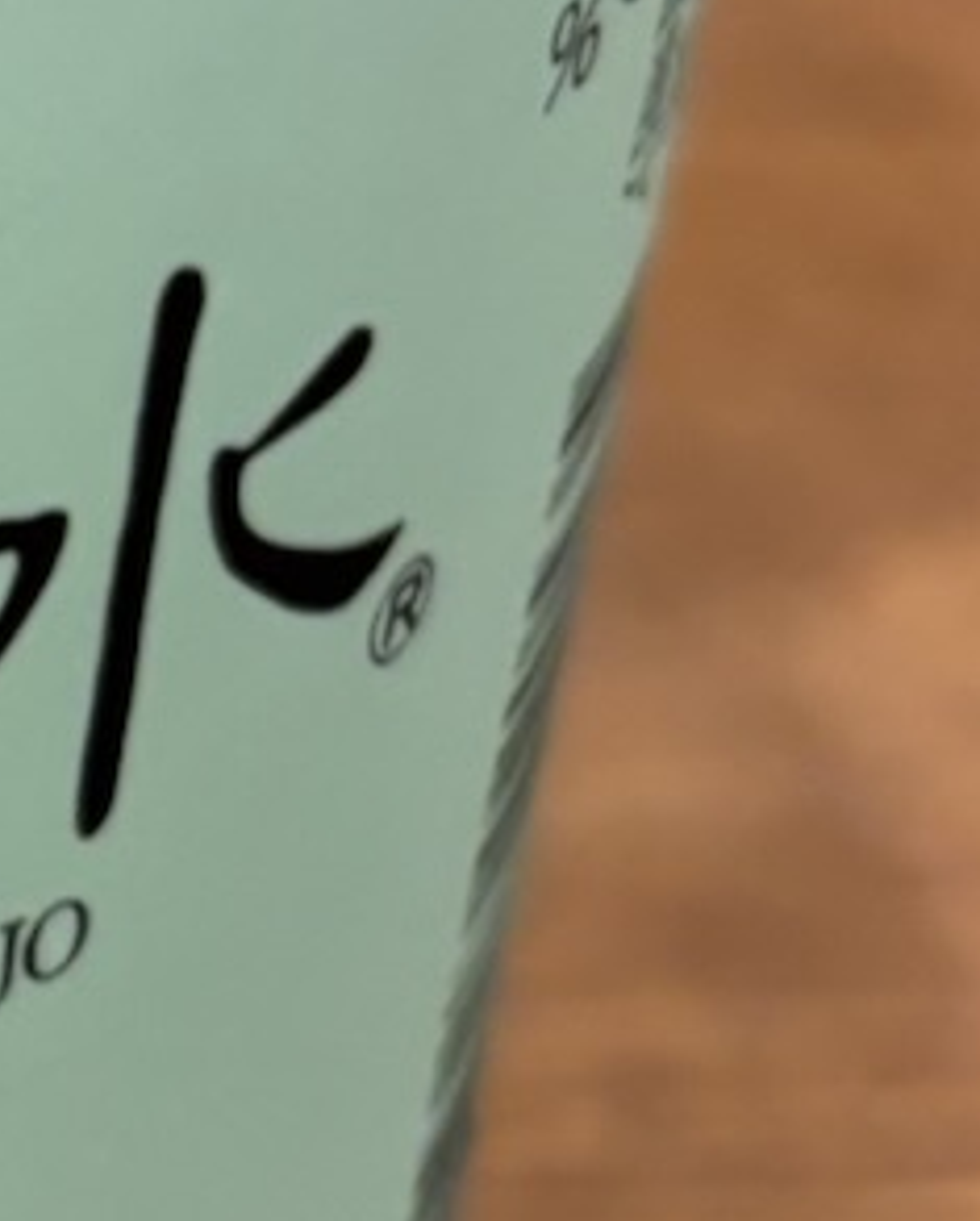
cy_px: 896
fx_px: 6262
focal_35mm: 173
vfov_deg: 11.1
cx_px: -1143
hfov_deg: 8.4
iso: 250
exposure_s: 1/50
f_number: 1.6
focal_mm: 5.96
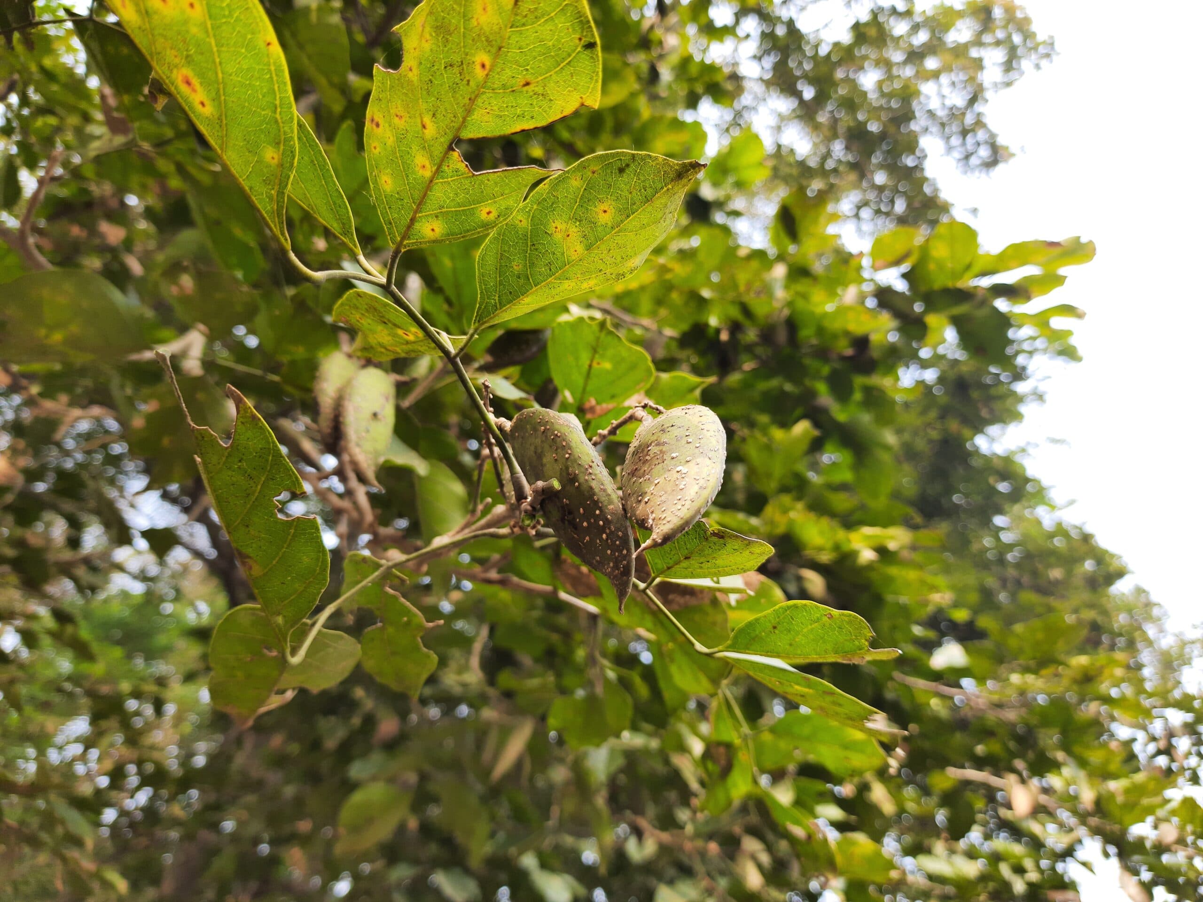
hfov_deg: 69.4
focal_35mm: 25
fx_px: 869
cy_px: 451
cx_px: 602
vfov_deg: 54.9
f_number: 2
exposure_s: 1/100
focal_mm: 4.6
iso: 100
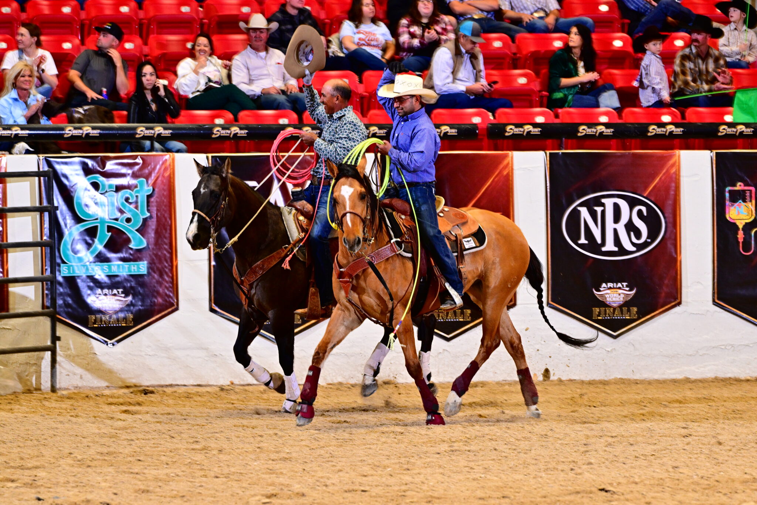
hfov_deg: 10.3
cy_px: 252
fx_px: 4205
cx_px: 378
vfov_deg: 6.9
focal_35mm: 200
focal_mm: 200
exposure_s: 1/200
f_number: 6.3
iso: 2000
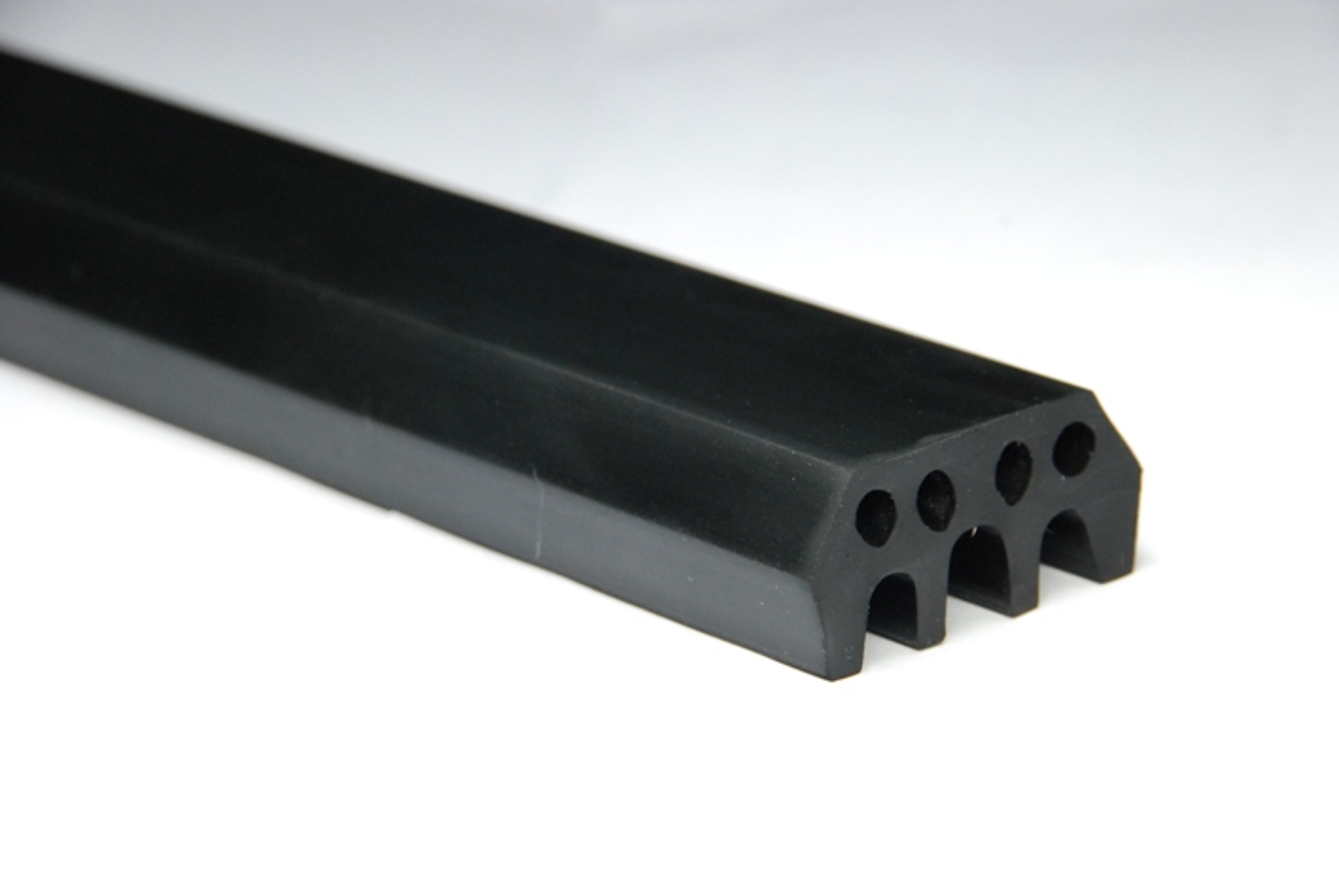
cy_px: 448
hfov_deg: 10.1
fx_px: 7541
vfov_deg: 6.8
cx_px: 670
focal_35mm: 202
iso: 720
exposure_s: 1/100
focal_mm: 135
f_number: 11
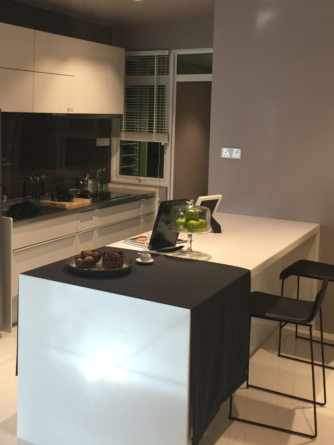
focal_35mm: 44
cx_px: 111
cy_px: 175
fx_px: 566
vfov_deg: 42.7
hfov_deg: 32.6
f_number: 2.2
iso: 50
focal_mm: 4.15
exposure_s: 1/33
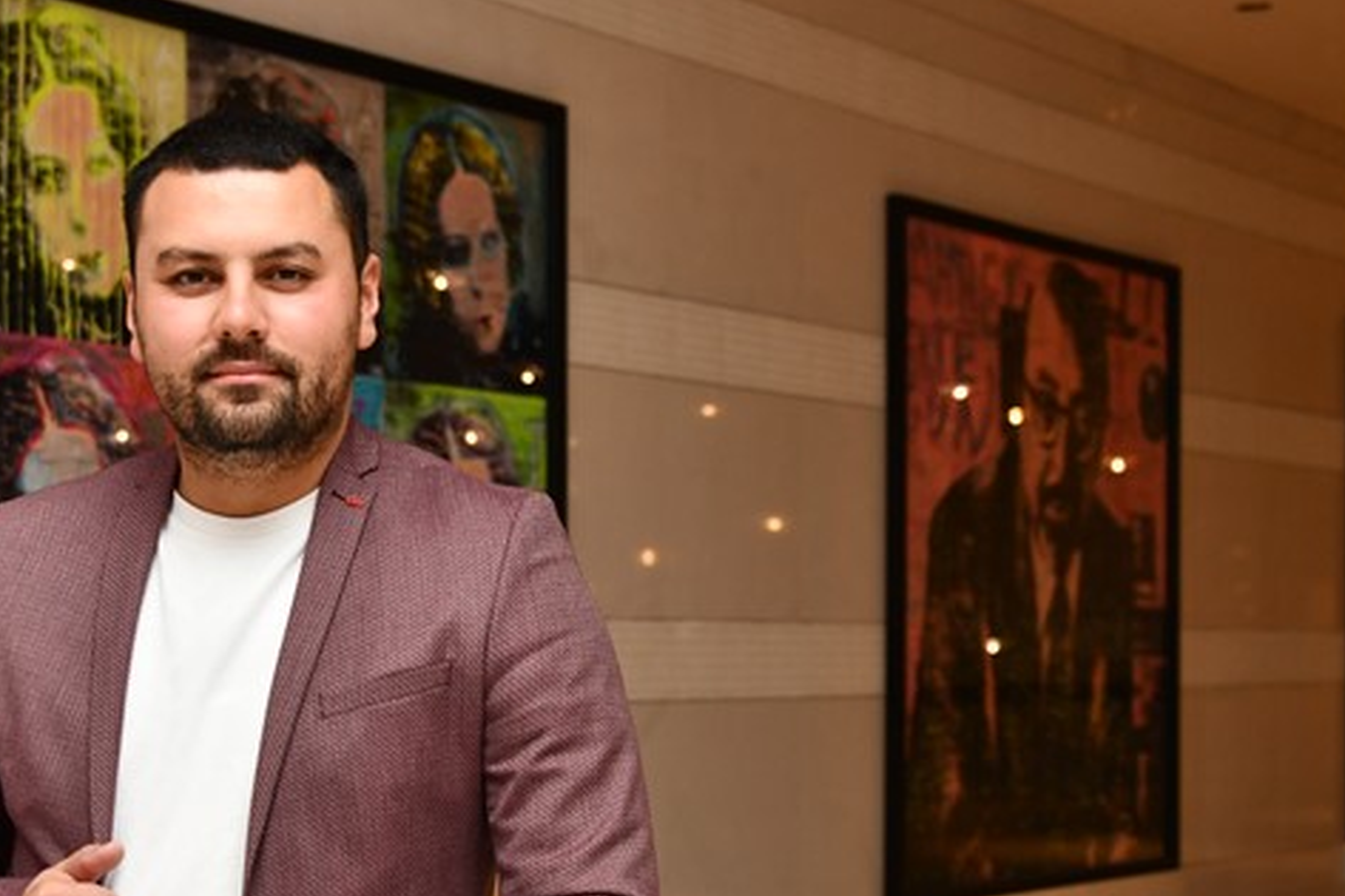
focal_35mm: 78
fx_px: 2913
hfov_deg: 25.9
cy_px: 623
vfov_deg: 17.4
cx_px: 478
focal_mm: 48
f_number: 5
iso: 1000
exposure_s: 1/200
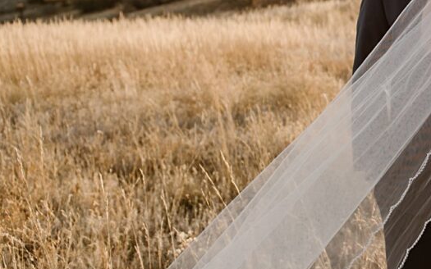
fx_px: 1022
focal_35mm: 87
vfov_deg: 14.9
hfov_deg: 22.5
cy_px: 43
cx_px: 471
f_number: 2.8
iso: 200
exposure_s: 1/800
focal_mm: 28
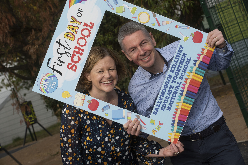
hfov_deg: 20.0
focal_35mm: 102
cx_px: 124
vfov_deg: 13.4
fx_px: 703
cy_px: 82
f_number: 11
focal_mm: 102
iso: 400
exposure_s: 1/500
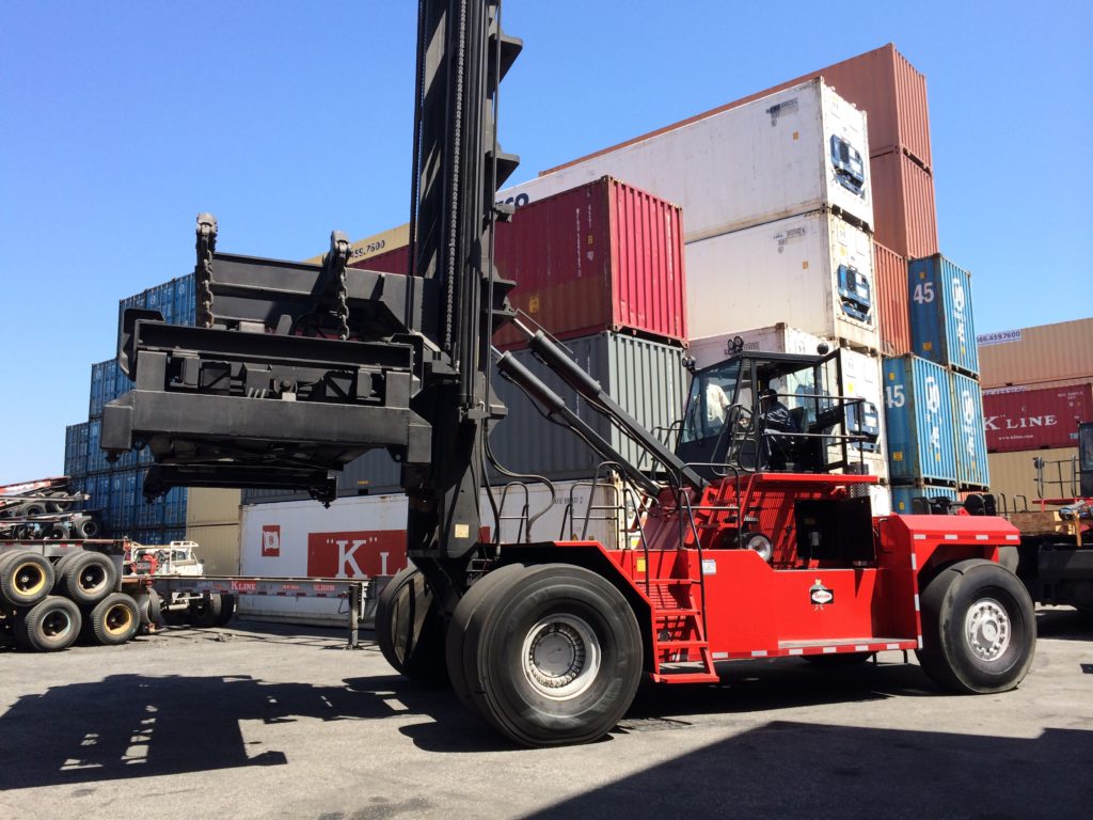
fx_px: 947
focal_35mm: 30
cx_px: 546
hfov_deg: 60.0
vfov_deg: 46.8
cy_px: 410
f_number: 2.2
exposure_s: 1/977
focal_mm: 4.12
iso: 32
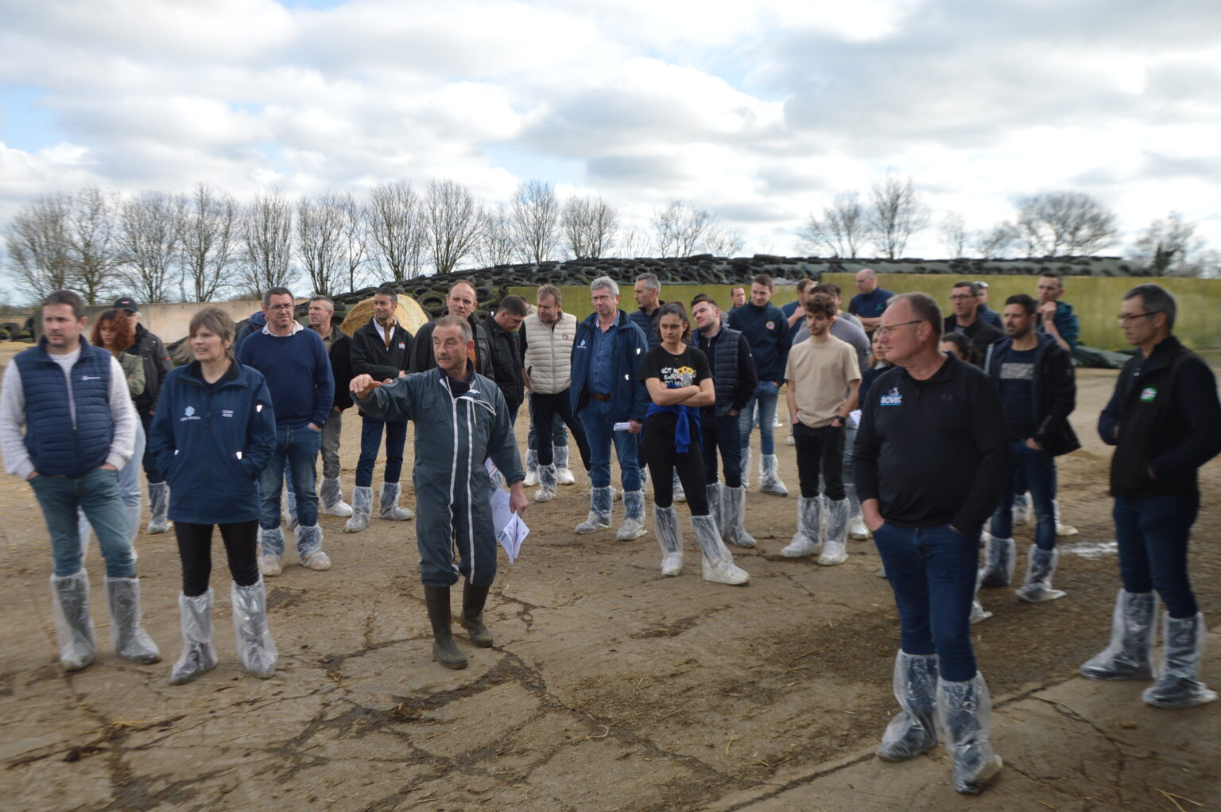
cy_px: 406
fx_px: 1067
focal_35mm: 32
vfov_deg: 41.6
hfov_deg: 59.5
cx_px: 610
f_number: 7.1
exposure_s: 1/200
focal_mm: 21
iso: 100
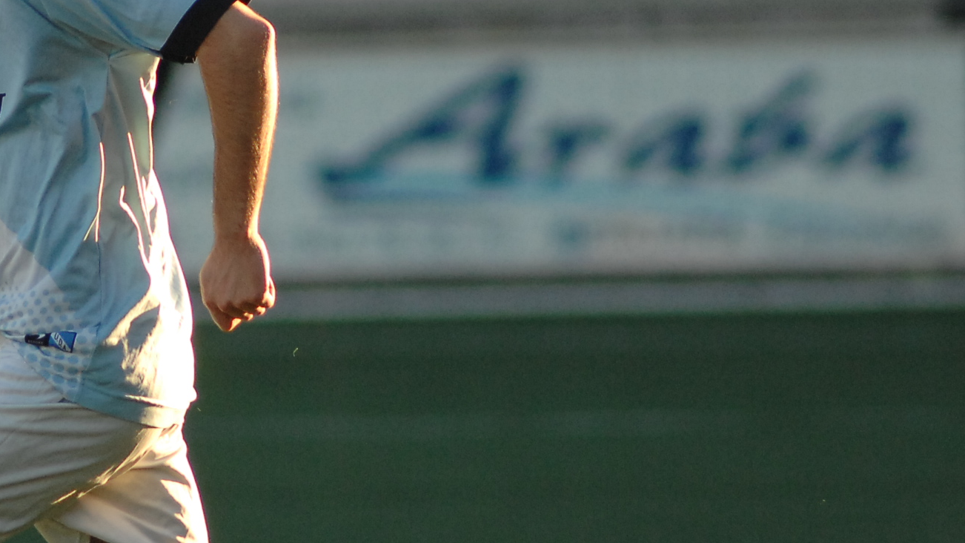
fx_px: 29755
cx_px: 216
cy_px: 316
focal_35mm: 1163
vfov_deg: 1.0
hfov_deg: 1.9
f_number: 4
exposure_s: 1/800
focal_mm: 300
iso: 500
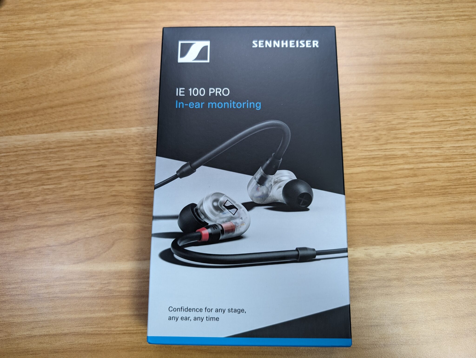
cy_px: 179
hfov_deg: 71.5
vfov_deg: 56.9
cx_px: 238
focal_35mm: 24
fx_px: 330
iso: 35
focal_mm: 6.9
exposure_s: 1/35.3
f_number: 1.68
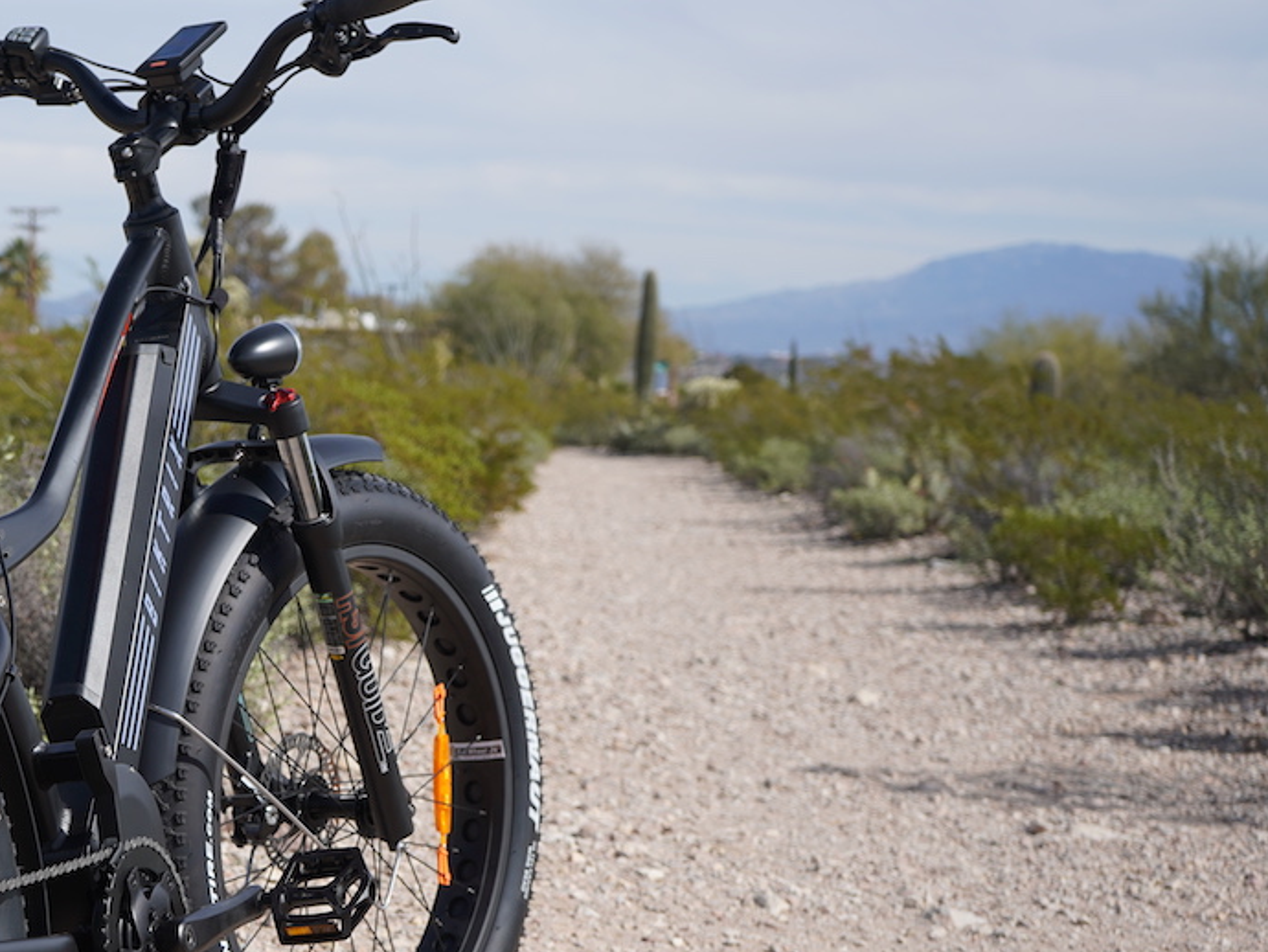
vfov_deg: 17.9
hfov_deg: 23.3
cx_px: 158
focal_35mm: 82
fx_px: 3005
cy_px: 725
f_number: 5.6
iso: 100
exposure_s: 1/640
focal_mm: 46
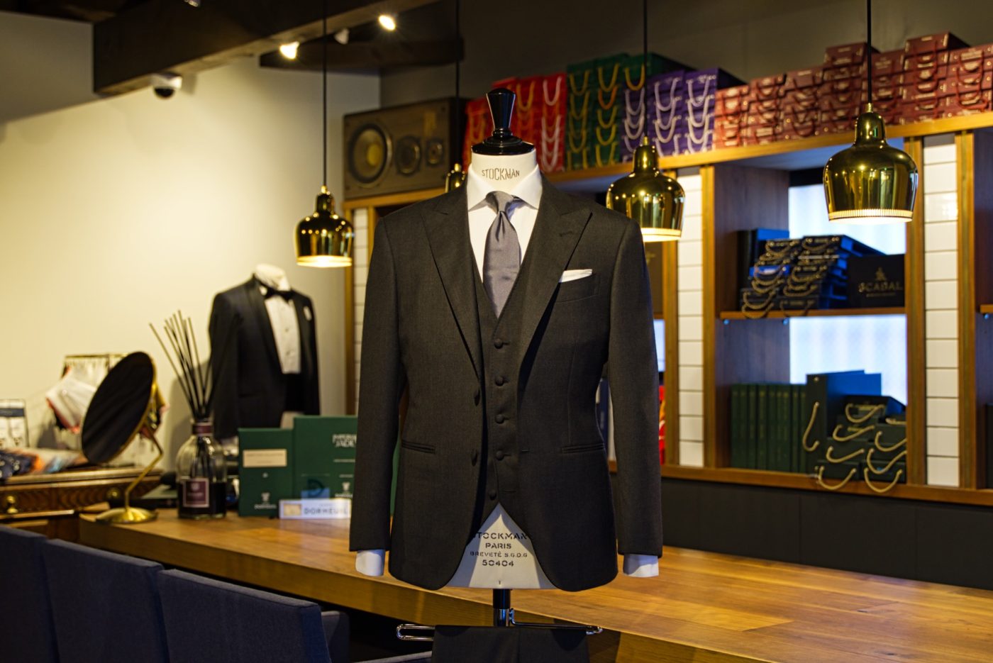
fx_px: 1449
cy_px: 332
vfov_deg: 25.8
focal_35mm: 52
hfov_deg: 37.8
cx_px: 496
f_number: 2.8
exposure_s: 1/60
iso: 500
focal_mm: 35
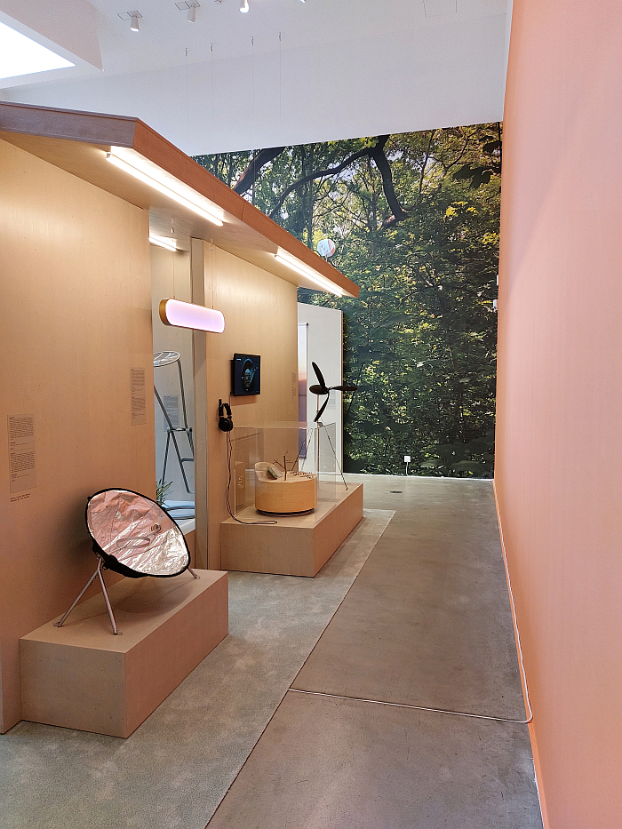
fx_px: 575
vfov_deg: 71.6
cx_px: 311
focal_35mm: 24
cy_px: 414
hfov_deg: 56.8
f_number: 1.8
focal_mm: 5.23
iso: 250
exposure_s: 1/60
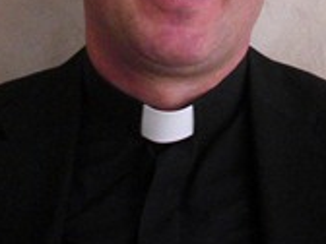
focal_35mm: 118
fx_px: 1111
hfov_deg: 16.7
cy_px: -46
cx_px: 182
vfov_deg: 12.3
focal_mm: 6.3
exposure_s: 1/40
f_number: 2.8
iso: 200
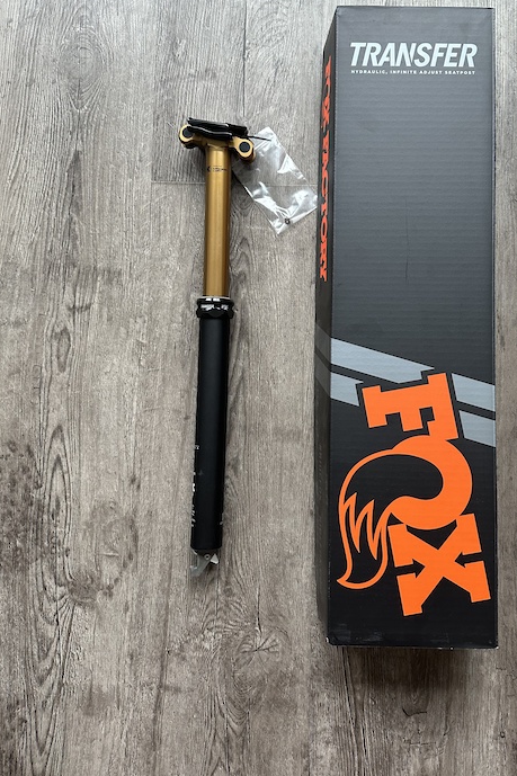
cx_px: 327
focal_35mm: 29
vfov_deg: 63.4
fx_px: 625
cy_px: 331
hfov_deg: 44.5
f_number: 1.78
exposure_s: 1/121
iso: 125
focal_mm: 6.86
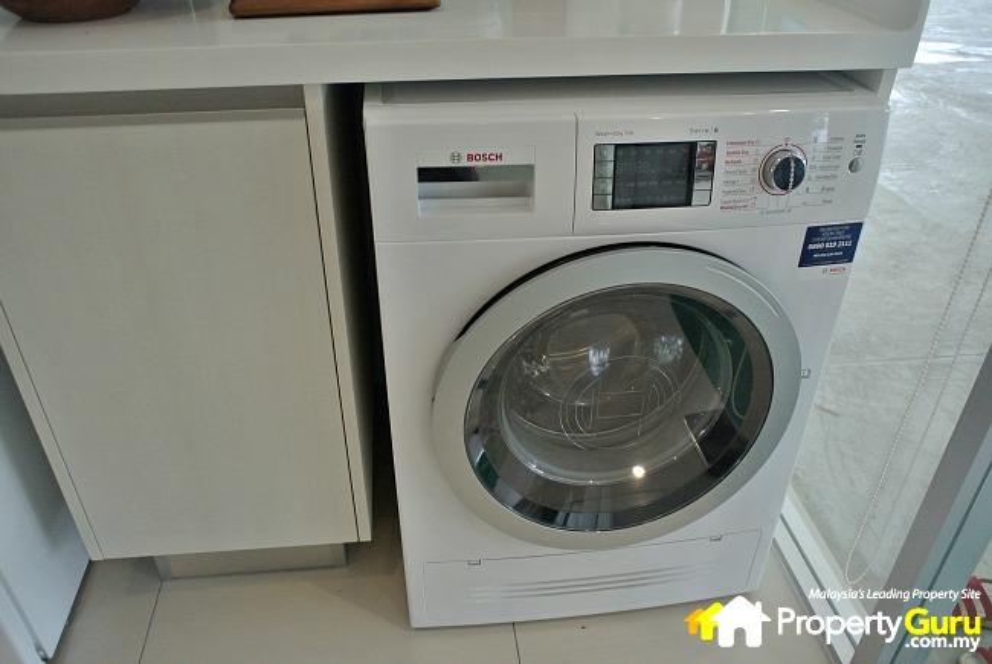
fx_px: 745
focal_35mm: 27
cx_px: 496
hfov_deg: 67.3
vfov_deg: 48.0
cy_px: 332
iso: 720
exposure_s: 1/125
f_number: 2.8
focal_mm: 10
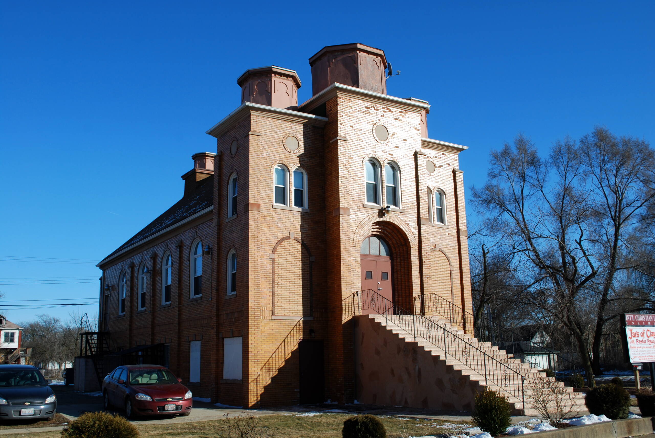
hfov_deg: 53.1
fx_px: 656
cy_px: 219
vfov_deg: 37.0
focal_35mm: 36
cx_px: 328
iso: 100
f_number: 8
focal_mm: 24
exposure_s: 1/250
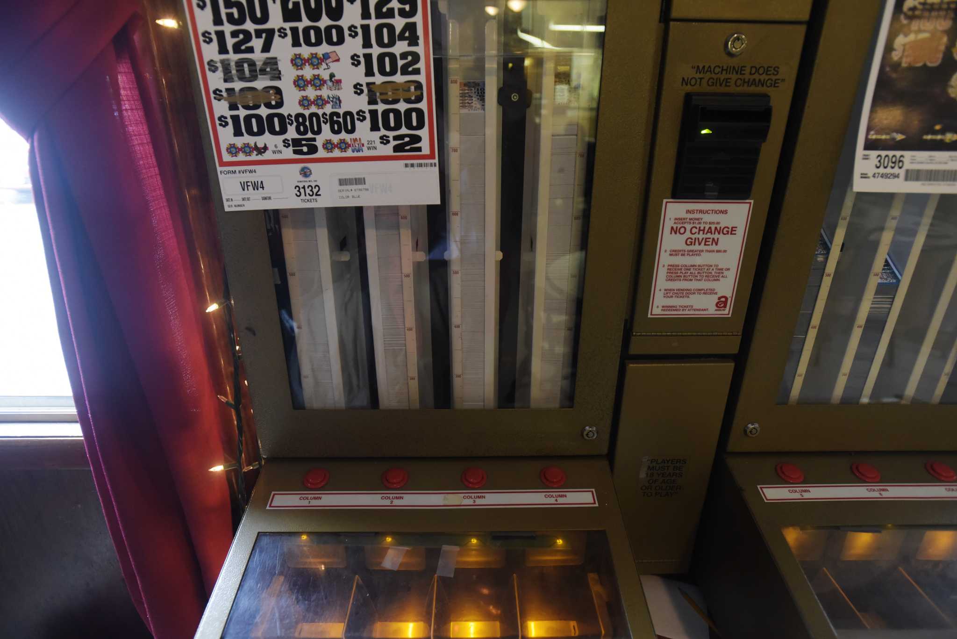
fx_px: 532
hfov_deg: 84.0
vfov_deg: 62.0
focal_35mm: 20
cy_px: 320
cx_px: 478
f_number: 4
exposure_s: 1/60
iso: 3200
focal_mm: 20
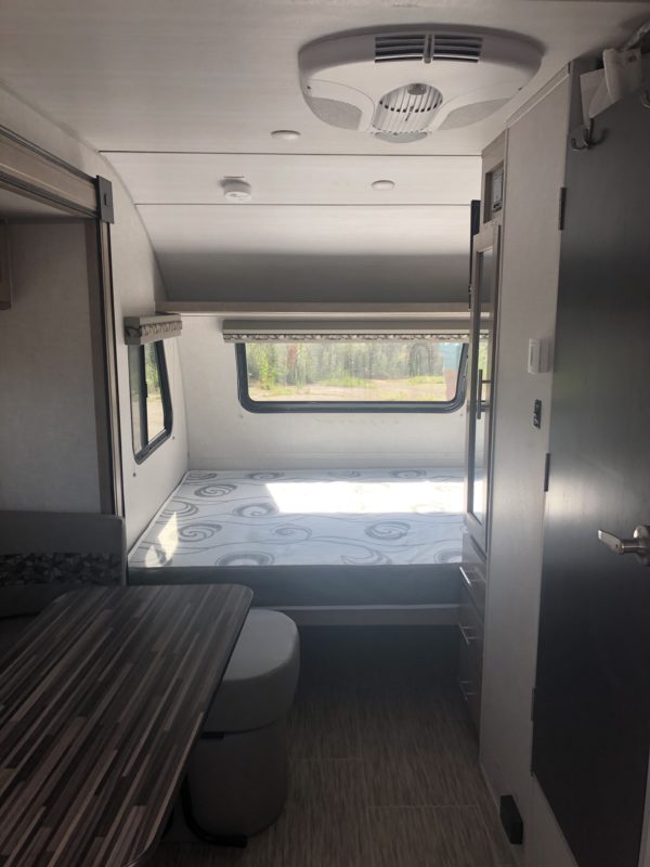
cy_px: 434
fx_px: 701
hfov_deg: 49.7
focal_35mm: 28
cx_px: 325
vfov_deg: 63.4
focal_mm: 3.99
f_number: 1.8
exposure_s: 1/120
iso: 40
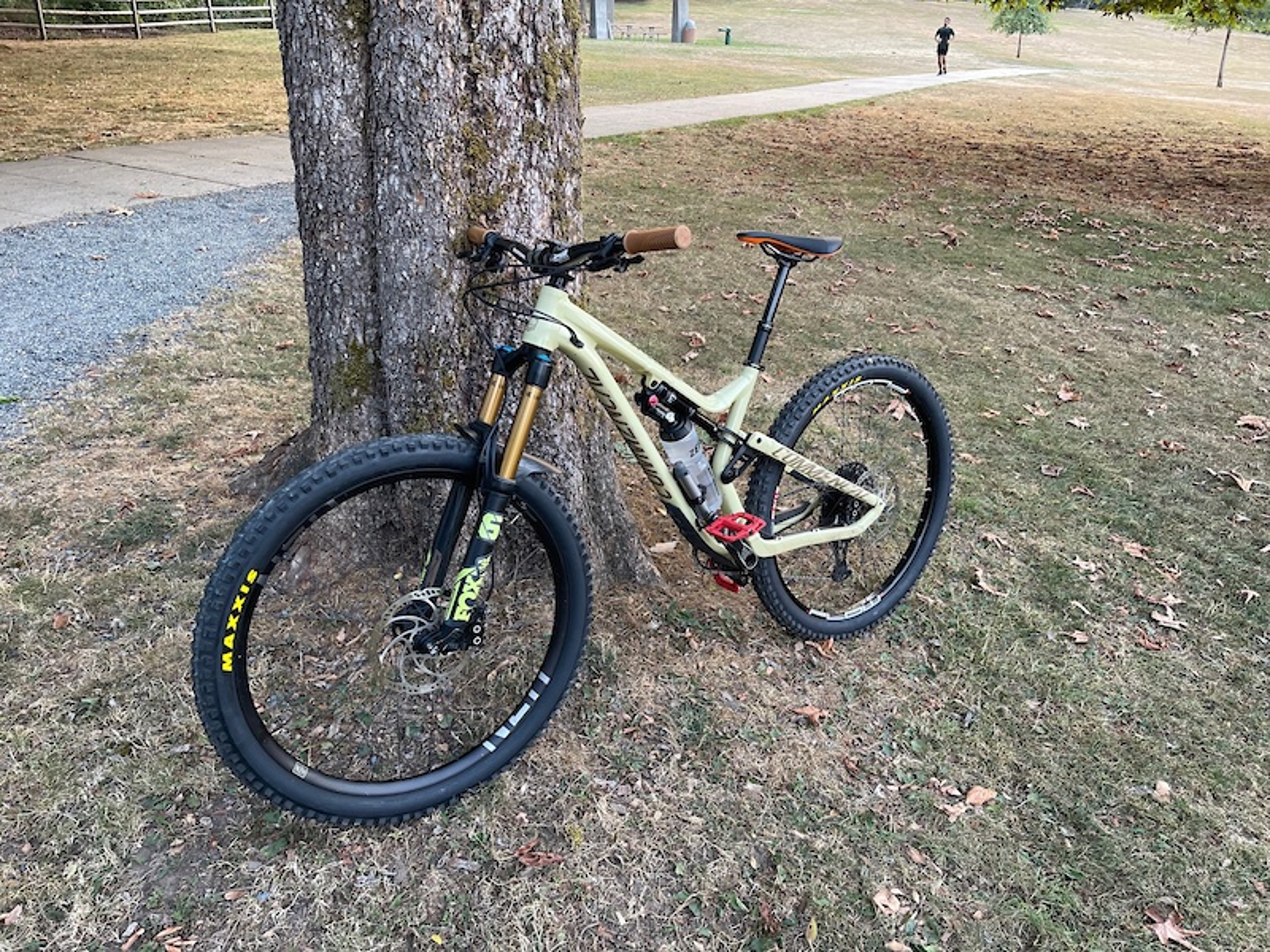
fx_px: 954
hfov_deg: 67.3
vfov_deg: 53.1
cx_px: 635
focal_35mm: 26
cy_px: 476
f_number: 1.6
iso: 125
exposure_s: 1/121
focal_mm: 5.1
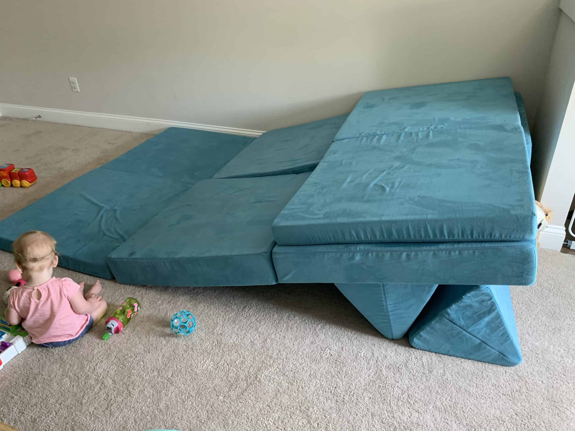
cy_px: 216
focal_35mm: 26
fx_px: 432
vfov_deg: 53.1
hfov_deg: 67.3
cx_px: 288
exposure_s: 1/60
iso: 200
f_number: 1.8
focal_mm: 4.25
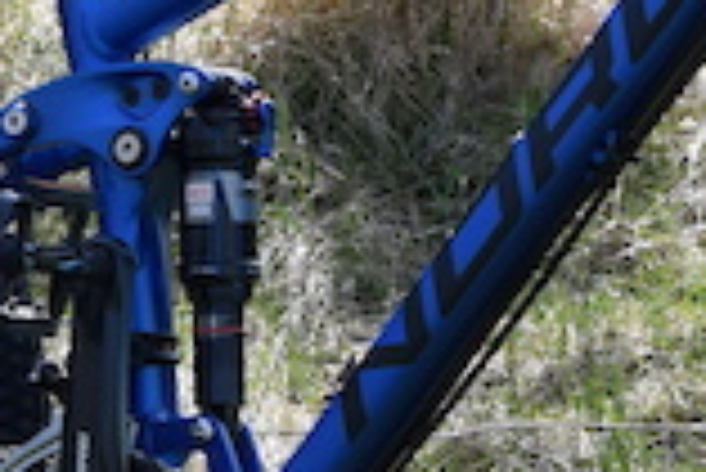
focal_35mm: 420
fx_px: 8235
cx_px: 495
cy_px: 285
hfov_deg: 4.9
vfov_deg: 3.3
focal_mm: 55
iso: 280
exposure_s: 1/250
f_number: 8
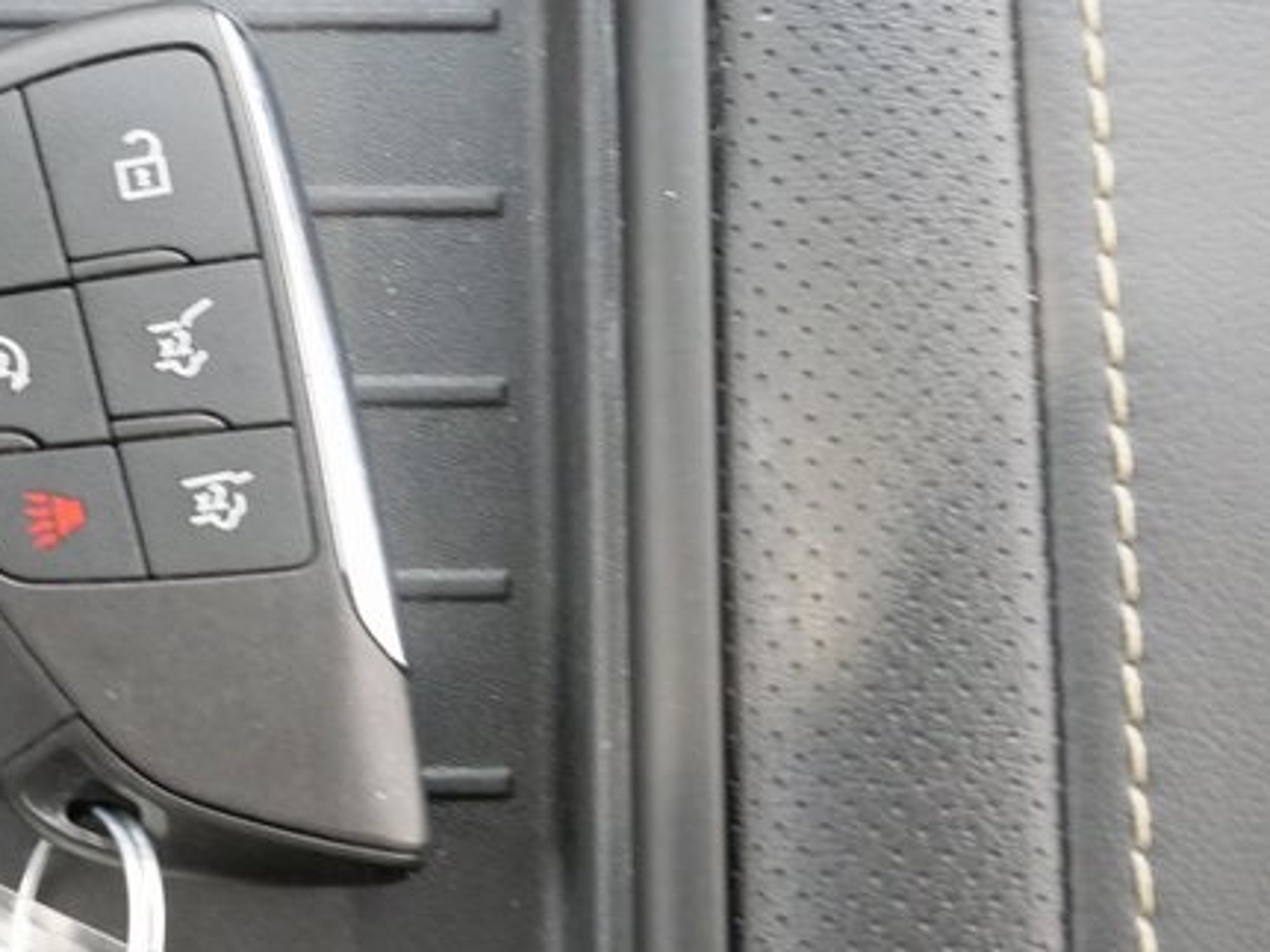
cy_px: 445
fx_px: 2091
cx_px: 174
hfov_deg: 32.4
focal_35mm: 57
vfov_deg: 25.6
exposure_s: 1/3.2
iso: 3200
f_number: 3.5
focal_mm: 12
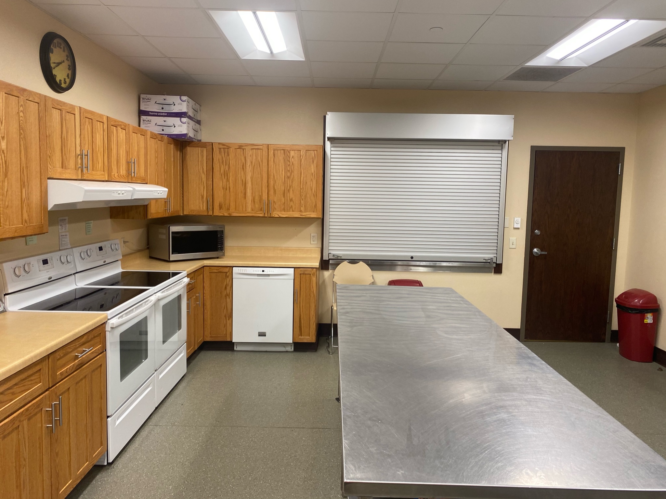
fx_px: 500
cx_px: 333
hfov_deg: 67.3
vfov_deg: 53.0
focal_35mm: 26
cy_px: 250
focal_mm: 4.25
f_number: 1.8
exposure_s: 1/60
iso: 64
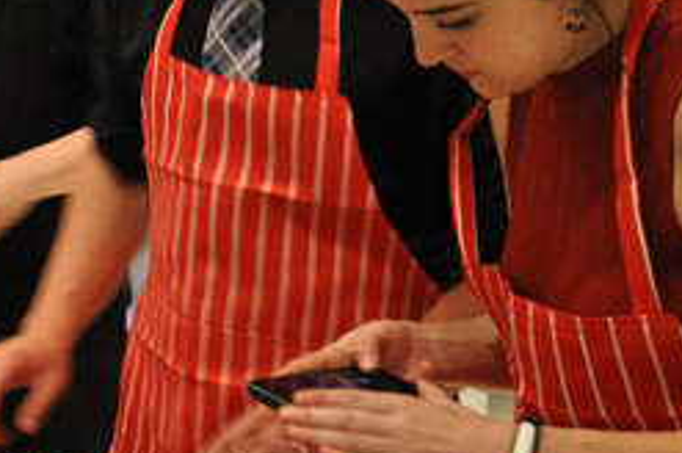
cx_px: -50
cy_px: 28
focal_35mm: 91
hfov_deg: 21.3
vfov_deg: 14.8
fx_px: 1726
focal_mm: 25
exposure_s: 1/10
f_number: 4
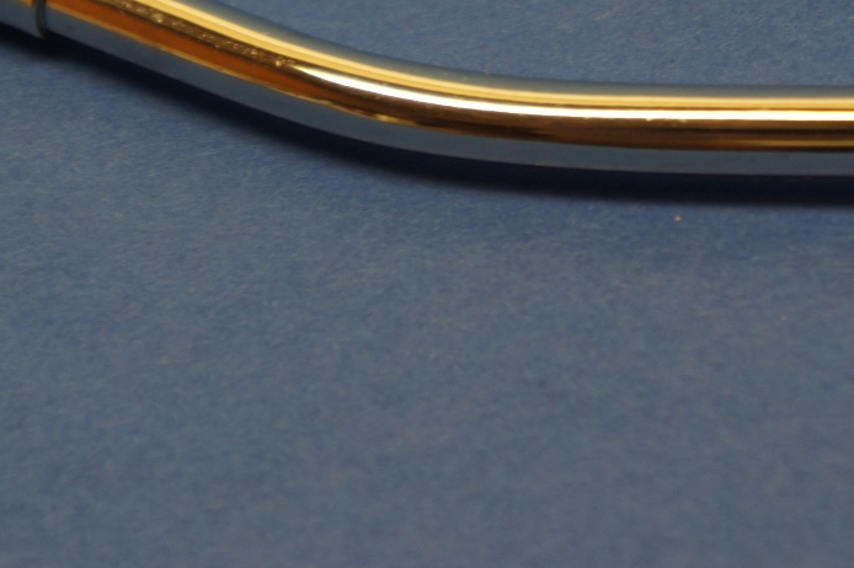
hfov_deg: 10.8
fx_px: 4508
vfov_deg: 7.2
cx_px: 258
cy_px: -22
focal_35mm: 190
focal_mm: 55
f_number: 5.6
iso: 200
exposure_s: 1/25
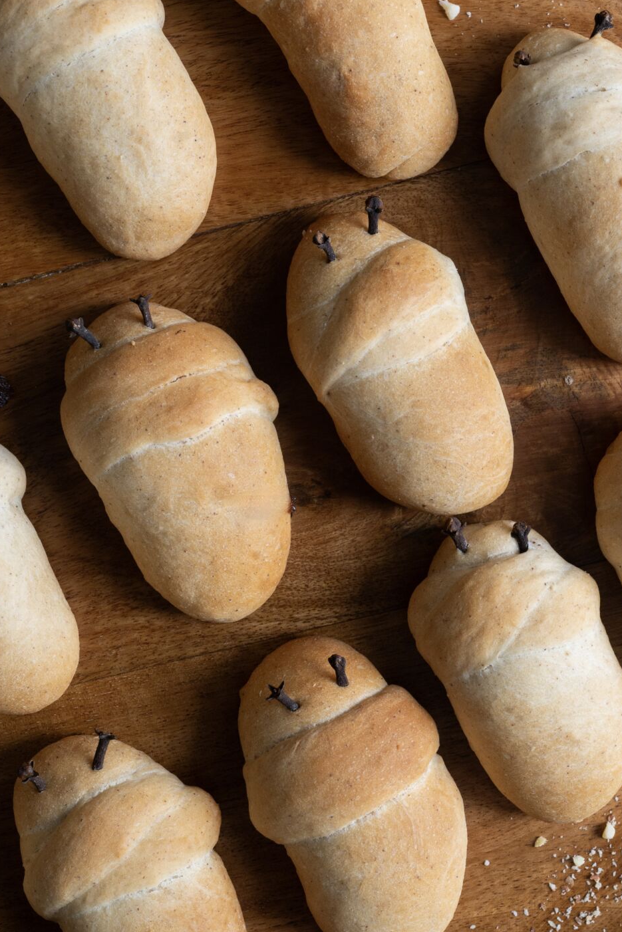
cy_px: 411
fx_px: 1891
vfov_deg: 27.7
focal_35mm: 73
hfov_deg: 18.6
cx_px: 425
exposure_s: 1/60
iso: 560
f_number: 8
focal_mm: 50
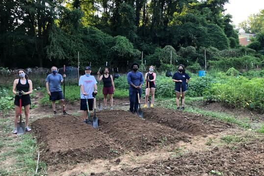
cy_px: 86
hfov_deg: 61.9
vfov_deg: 43.6
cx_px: 129
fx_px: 220
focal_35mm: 30
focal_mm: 3.99
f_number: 1.8
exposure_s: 1/120
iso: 50
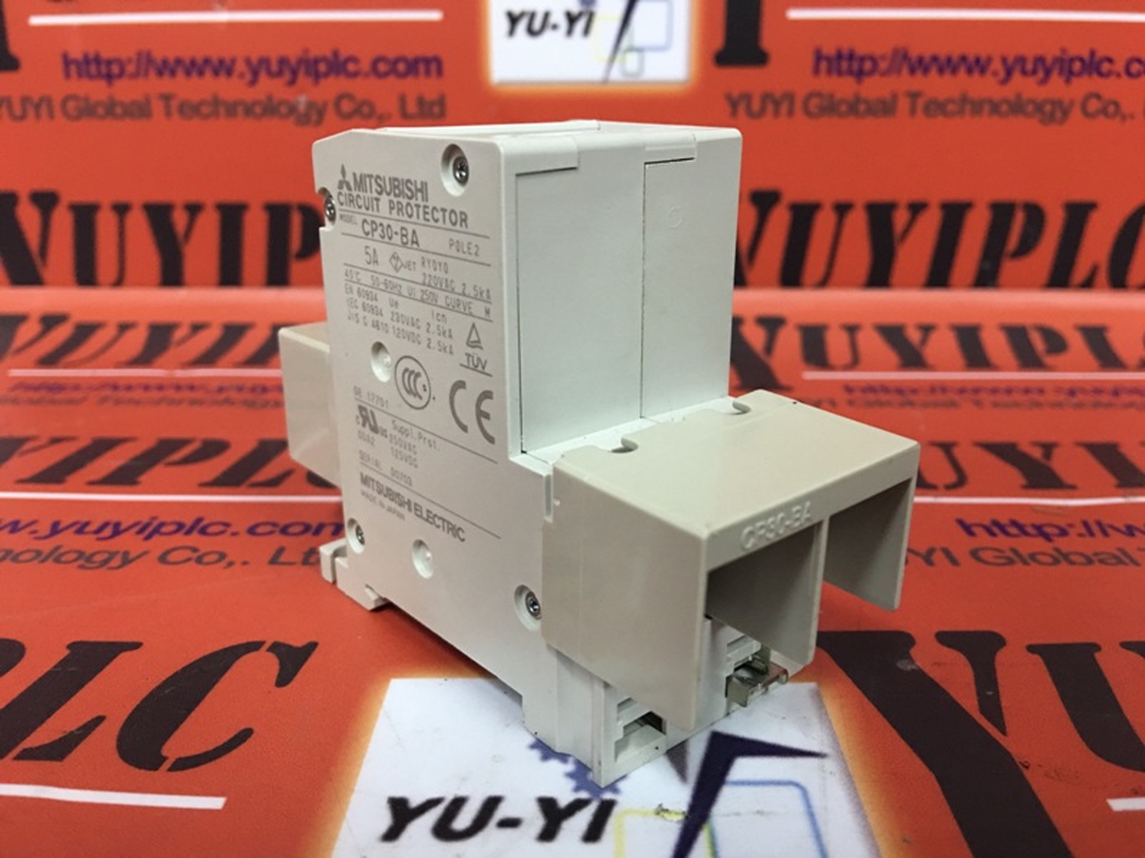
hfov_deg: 61.7
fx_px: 959
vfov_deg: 48.2
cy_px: 429
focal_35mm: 29
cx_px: 572
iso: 100
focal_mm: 4.15
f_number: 2.2
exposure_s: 1/15
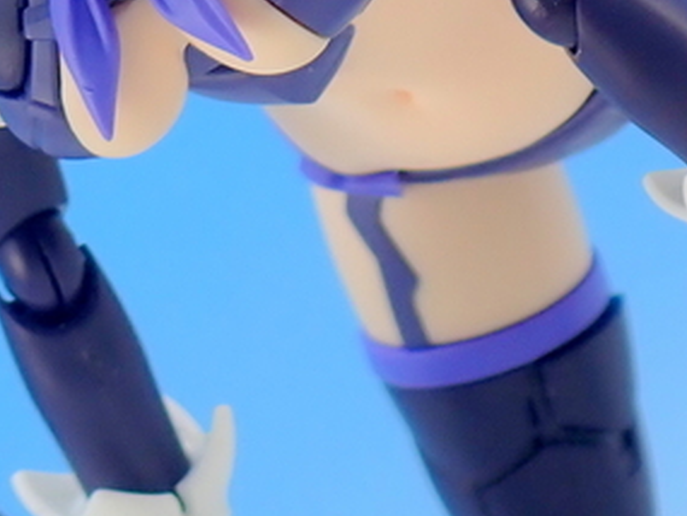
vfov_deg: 4.1
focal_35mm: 359
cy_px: -10
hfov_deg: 5.5
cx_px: 294
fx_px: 7128
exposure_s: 1/8
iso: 100
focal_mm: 18
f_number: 4.9
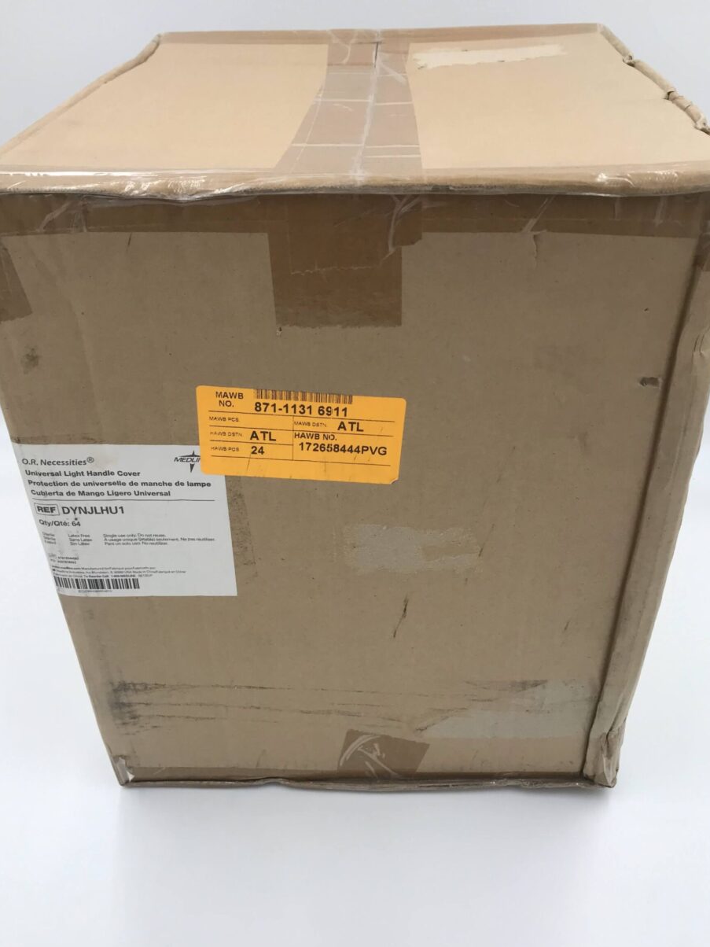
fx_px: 848
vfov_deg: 58.2
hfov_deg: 45.4
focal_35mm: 31
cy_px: 523
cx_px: 355
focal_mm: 3.99
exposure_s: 1/120
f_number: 1.8
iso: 40
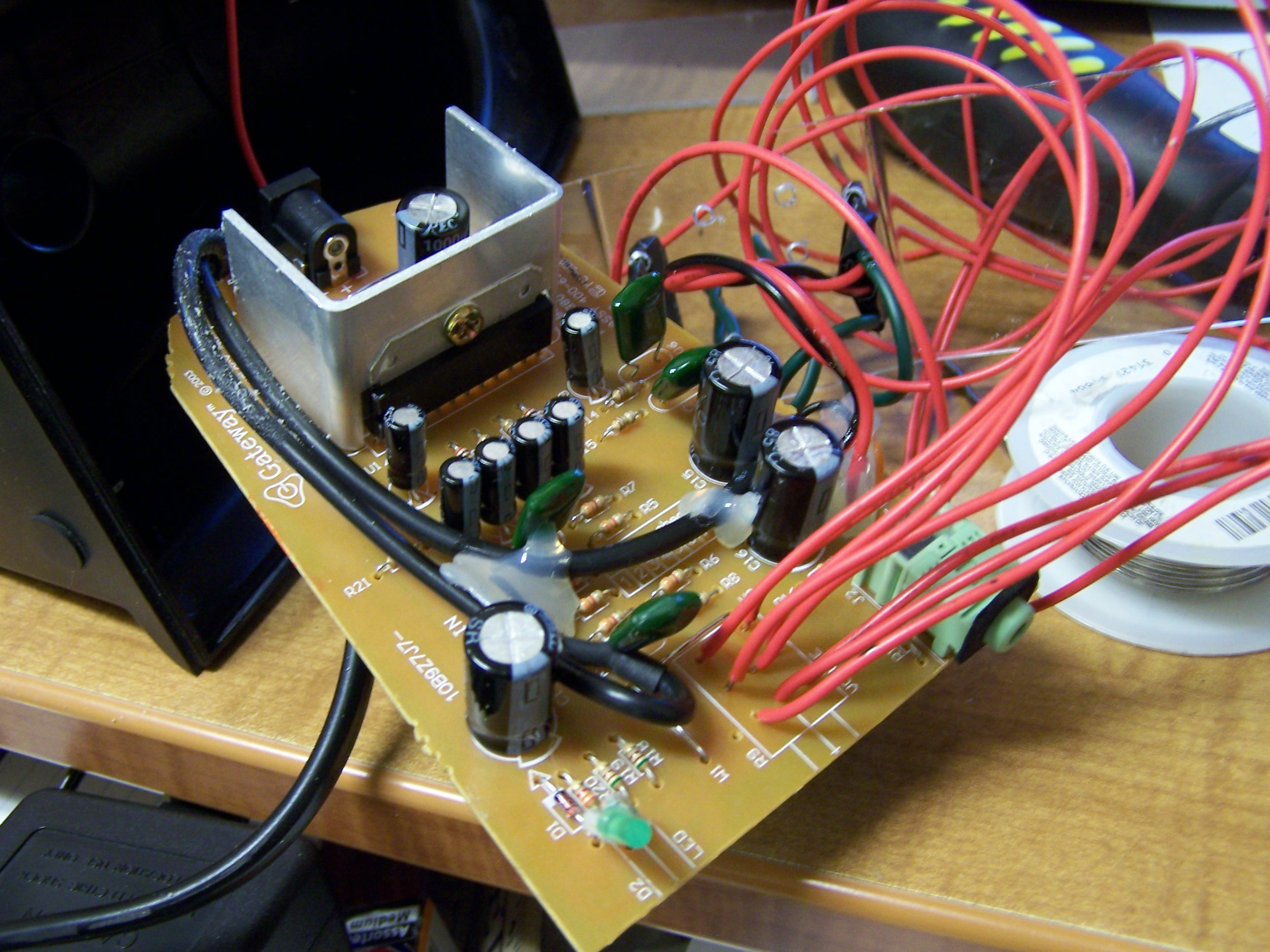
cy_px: 476
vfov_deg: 37.7
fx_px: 1394
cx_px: 635
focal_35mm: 38
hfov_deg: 49.0
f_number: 2.8
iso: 140
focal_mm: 6.3
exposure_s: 1/8
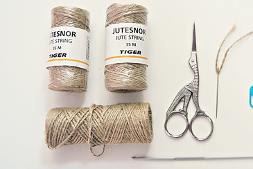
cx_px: 162
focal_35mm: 64
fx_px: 448
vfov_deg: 21.4
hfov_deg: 31.4
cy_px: 80
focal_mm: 31
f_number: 4.5
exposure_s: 1/40
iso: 200
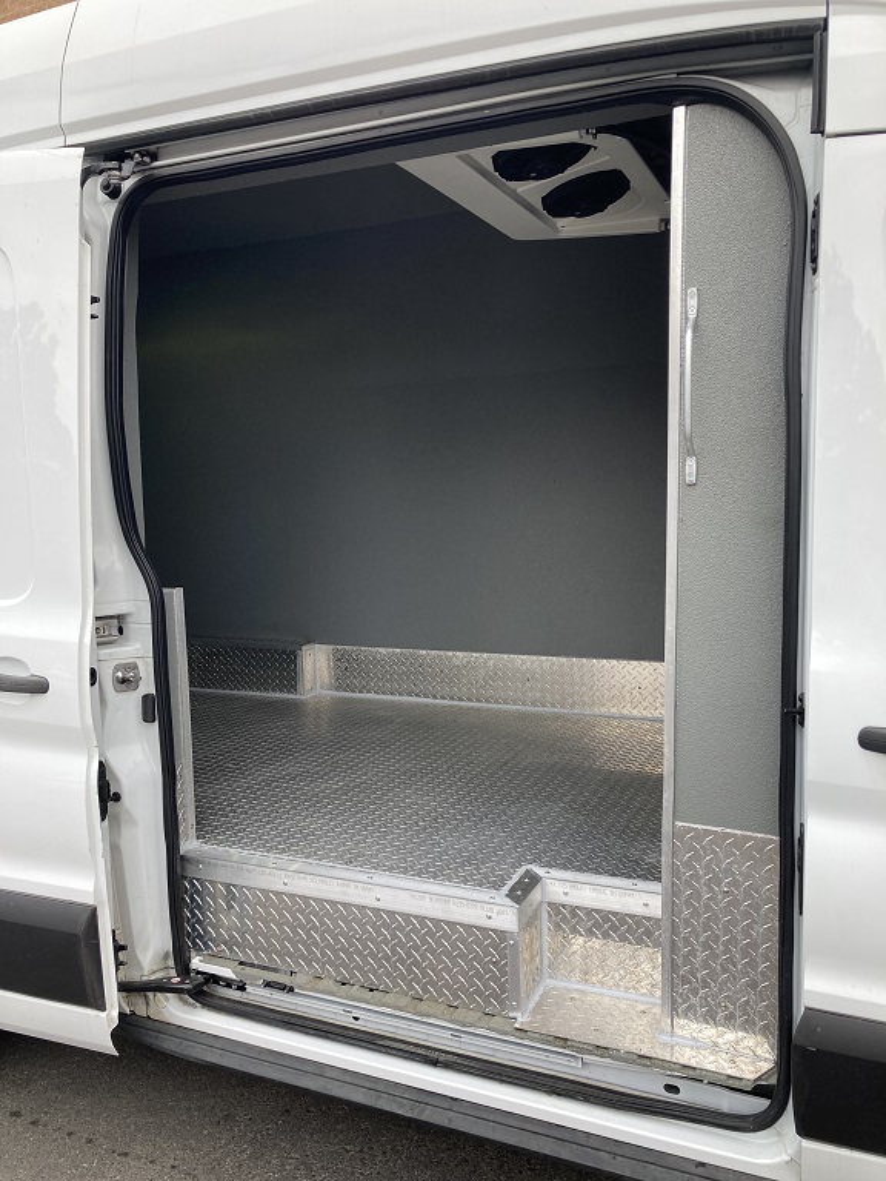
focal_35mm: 28
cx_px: 443
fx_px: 956
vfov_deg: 63.4
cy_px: 590
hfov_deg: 49.7
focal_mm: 3.99
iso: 20
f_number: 1.8
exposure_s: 1/265
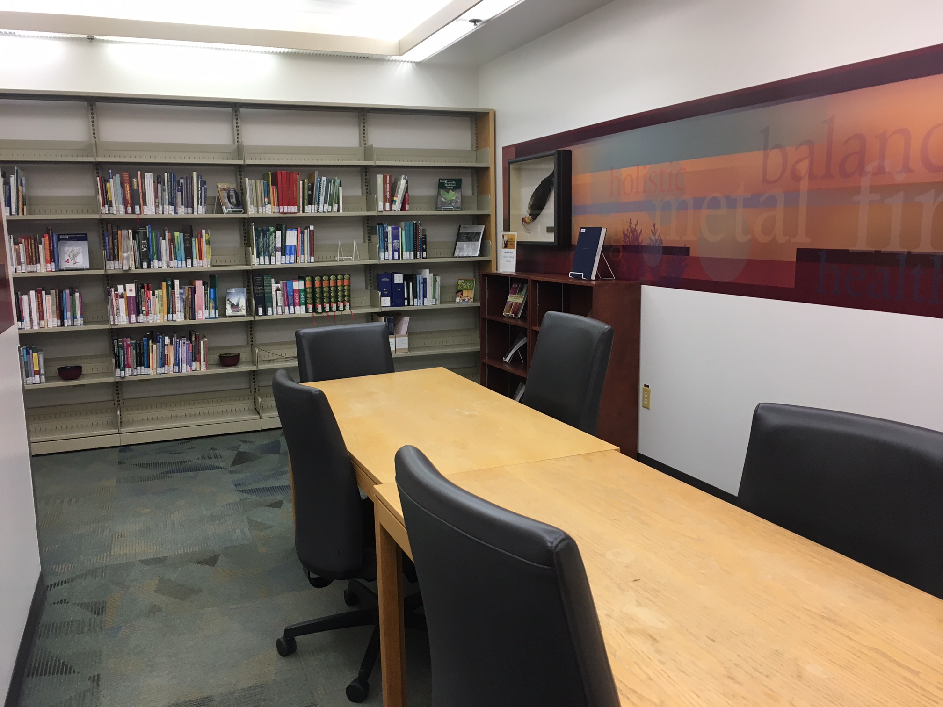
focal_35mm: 29
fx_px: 790
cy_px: 354
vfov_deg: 48.2
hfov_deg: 61.7
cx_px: 472
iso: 64
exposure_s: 1/30
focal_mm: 4.15
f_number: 2.2
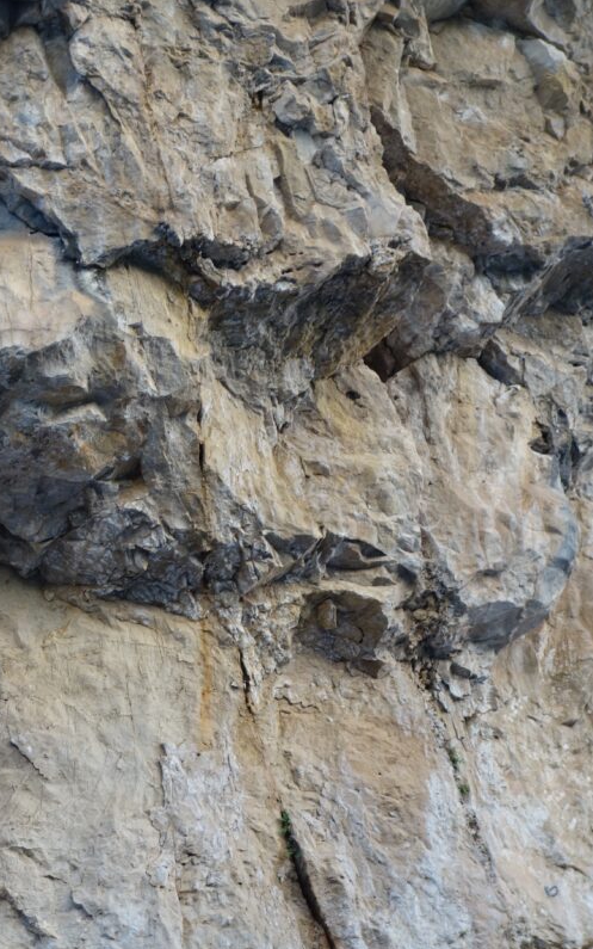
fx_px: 3102
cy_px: 475
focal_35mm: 120
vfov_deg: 17.4
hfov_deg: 10.7
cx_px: -115
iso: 400
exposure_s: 1/80
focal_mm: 28.84
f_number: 4.5
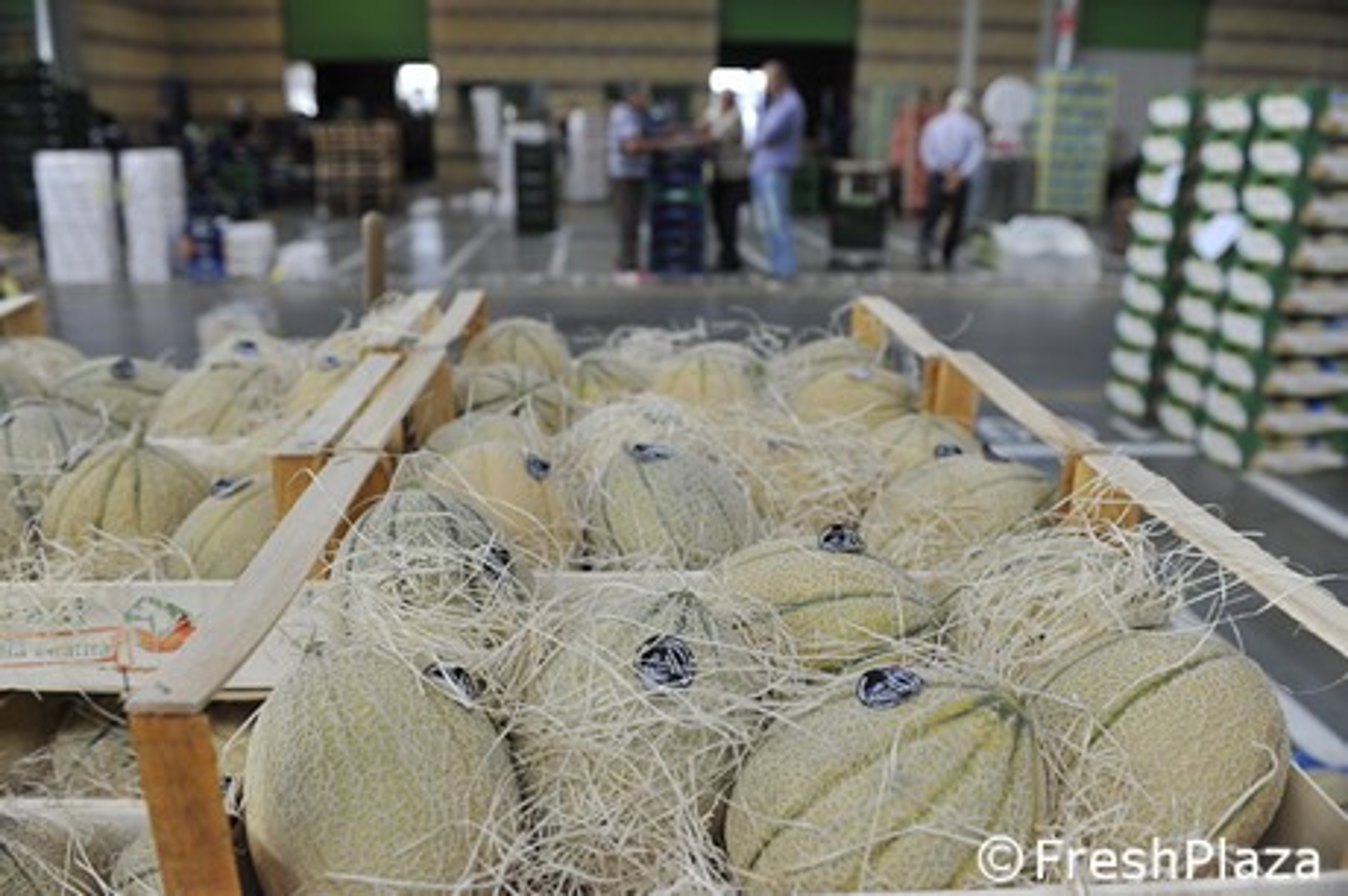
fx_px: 1048
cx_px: 674
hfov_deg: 65.5
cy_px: 448
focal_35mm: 28
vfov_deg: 46.3
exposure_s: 1/200
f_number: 4.5
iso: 400
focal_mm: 28
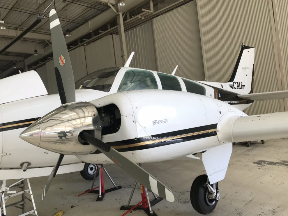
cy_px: 106
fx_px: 241
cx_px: 141
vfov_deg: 48.2
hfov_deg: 61.6
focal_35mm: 29
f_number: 1.8
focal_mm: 3.99
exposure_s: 1/120
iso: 25
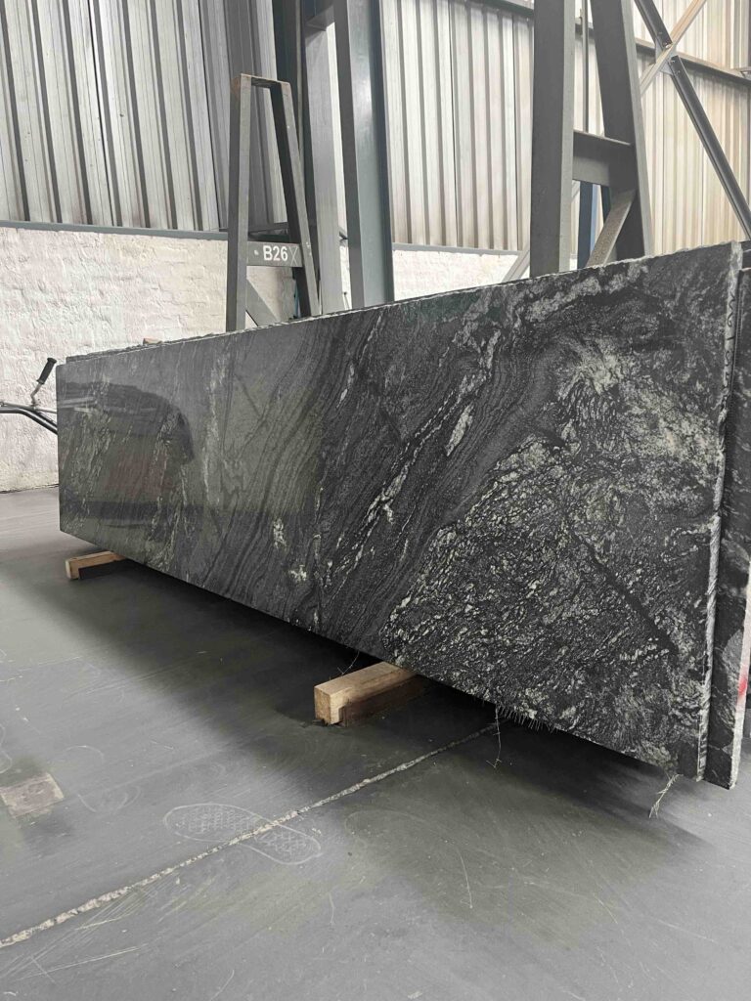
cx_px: 376
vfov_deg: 67.3
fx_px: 752
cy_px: 500
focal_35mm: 26
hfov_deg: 53.1
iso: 200
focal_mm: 5.1
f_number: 1.6
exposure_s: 1/60
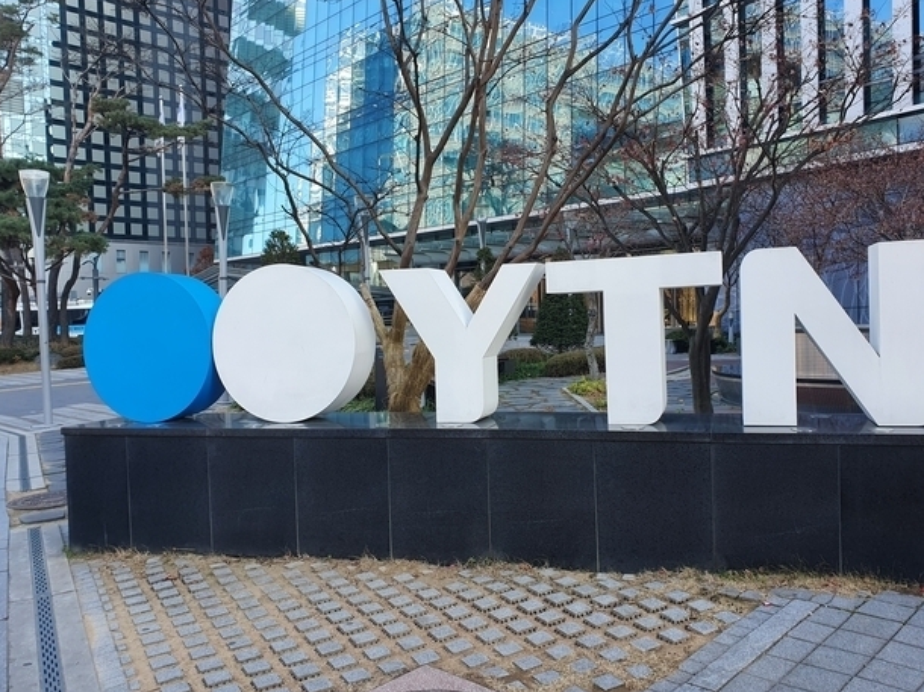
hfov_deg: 61.5
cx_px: 509
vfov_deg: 48.2
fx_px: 774
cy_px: 360
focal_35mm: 29
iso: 50
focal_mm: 4.32
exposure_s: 1/153
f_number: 2.4
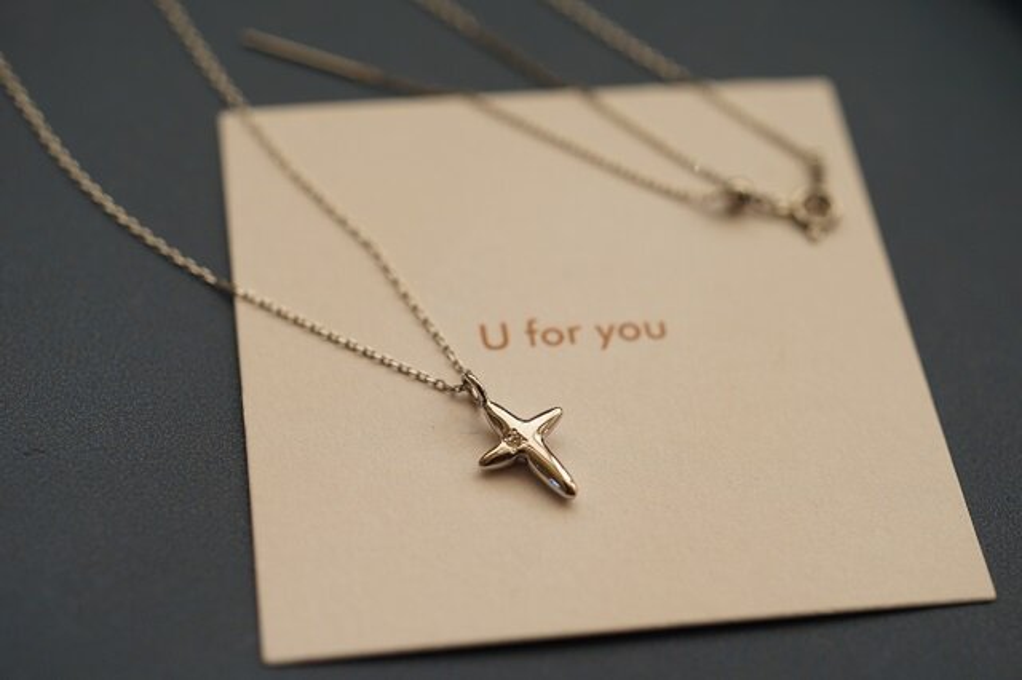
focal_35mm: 50
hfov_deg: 39.6
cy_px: 340
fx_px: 1419
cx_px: 511
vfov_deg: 27.0
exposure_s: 1/160
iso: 200
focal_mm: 50
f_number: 4
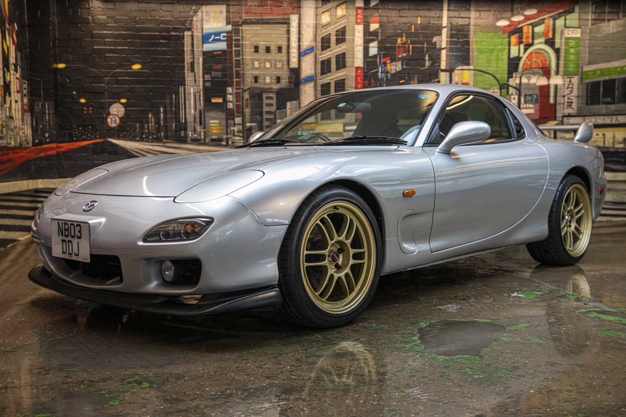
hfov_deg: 46.4
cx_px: 313
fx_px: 730
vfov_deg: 31.9
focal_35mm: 42
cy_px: 208
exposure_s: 1/500
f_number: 2.8
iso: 2000
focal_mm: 42
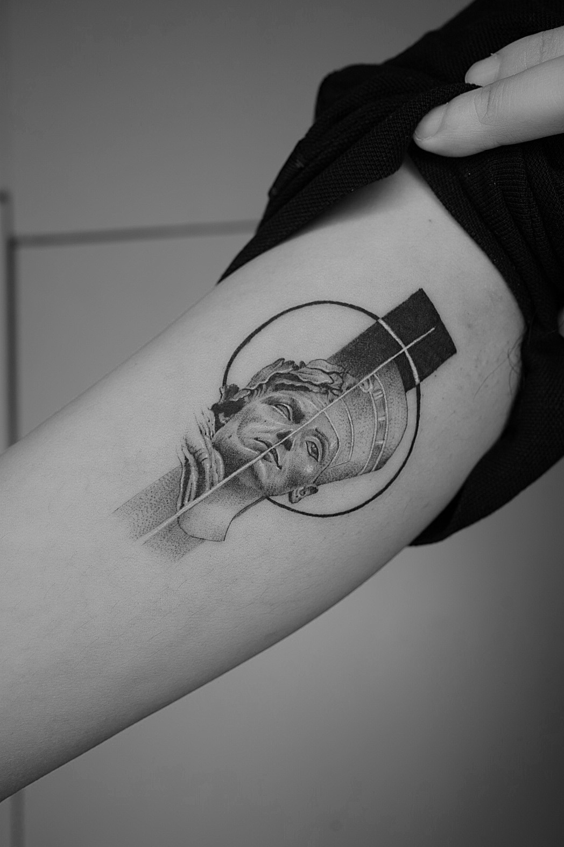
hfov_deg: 36.9
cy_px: 430
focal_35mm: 36
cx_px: 278
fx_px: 846
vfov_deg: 53.1
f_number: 5.6
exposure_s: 1/125
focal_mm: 35
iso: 320
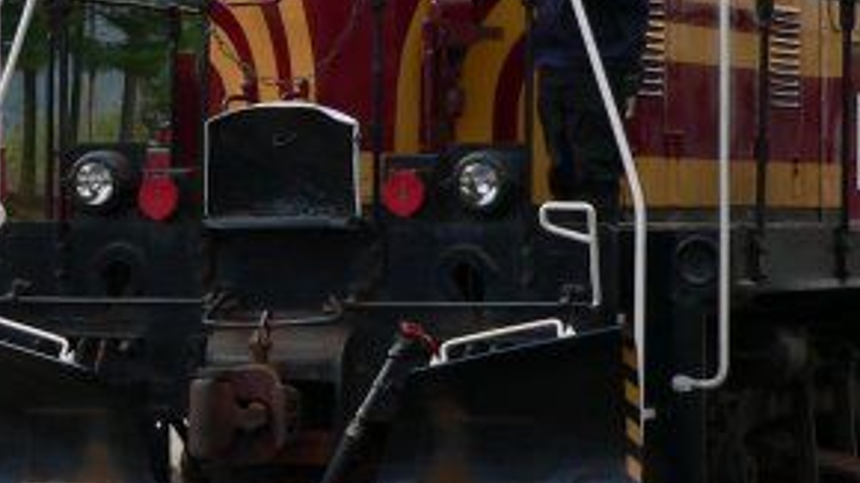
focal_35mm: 185
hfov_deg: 11.6
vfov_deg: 6.5
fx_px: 4218
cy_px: 27
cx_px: 323
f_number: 4
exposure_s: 1/320
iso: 80
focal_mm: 9.6
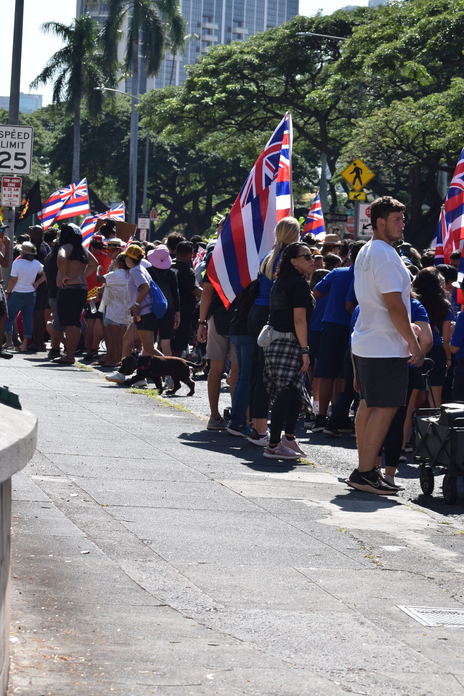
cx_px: 255
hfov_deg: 10.2
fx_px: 2590
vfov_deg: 15.3
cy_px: 287
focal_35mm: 134
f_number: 8
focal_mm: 70
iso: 160
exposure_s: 1/500
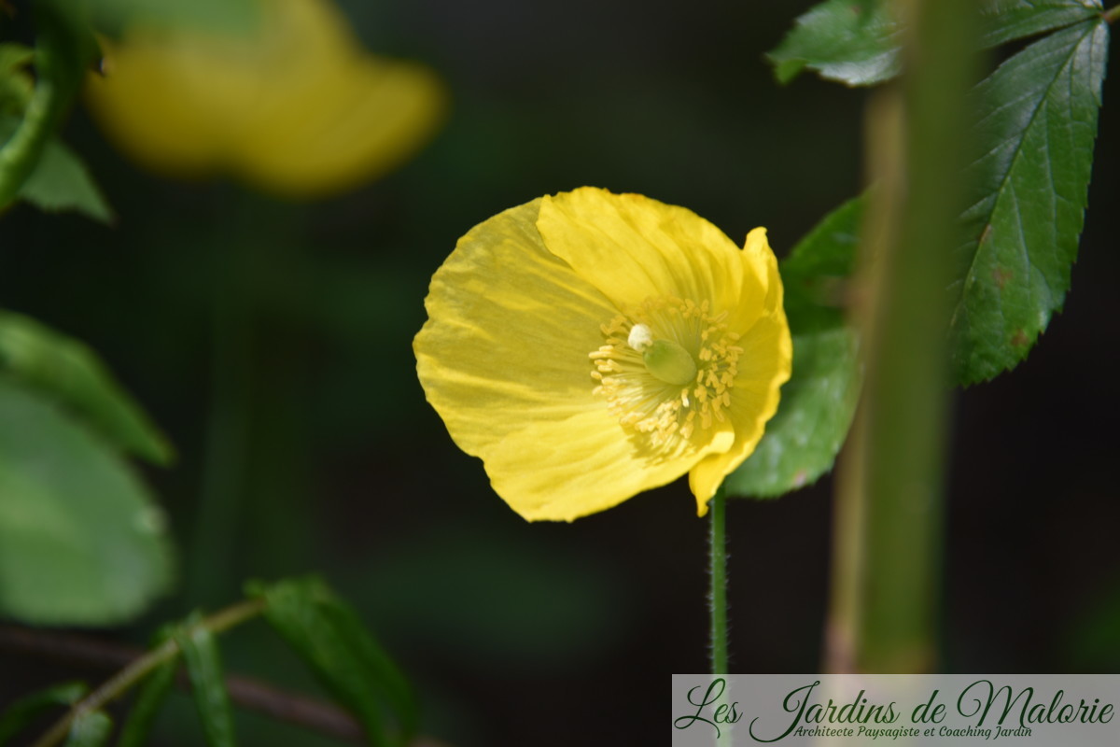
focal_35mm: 450
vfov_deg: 3.1
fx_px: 13999
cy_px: 374
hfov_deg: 4.6
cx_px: 560
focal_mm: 300
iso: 100
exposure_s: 1/200
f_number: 6.3
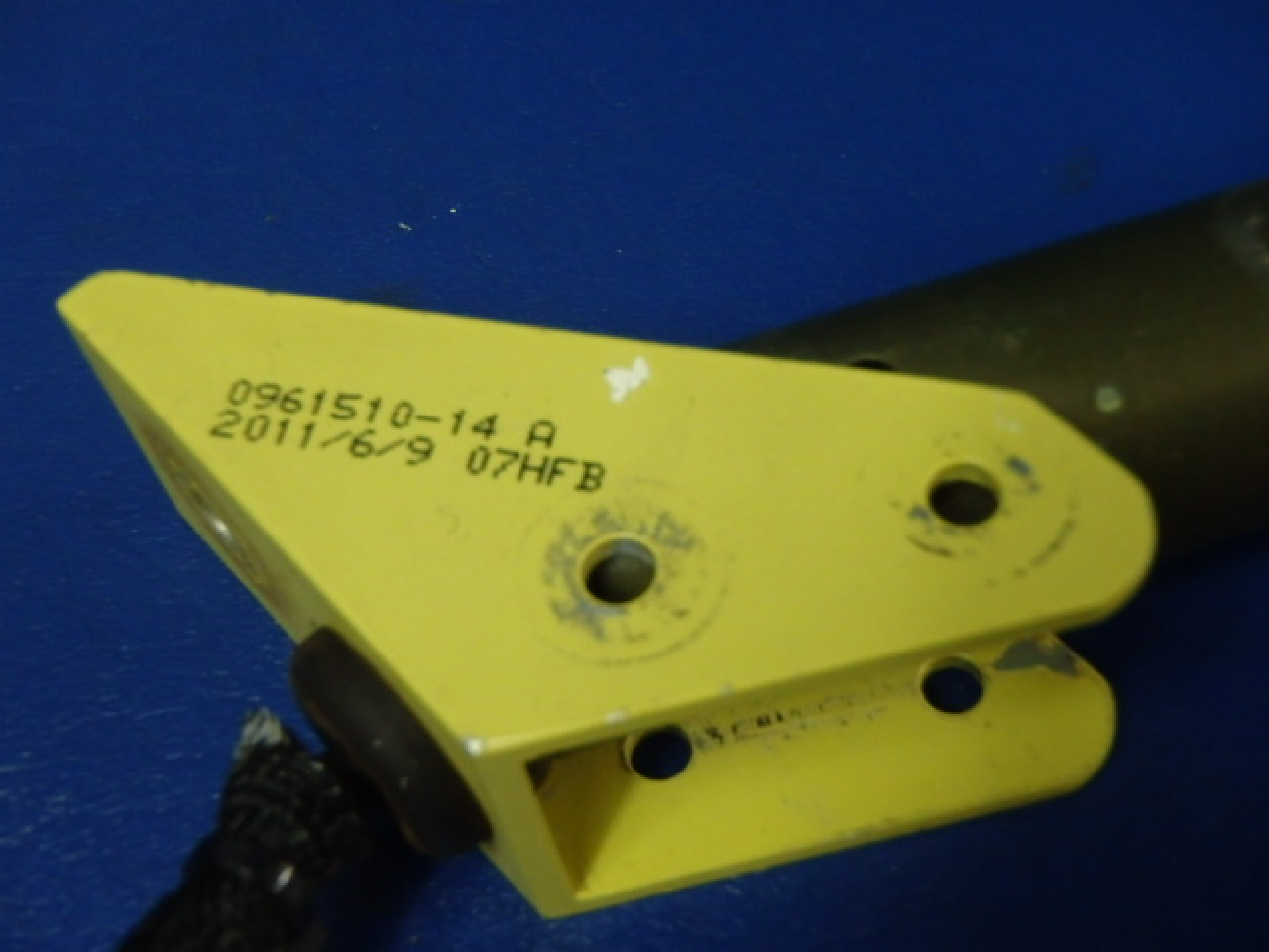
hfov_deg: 36.8
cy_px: 476
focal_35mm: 52
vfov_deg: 28.0
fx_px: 1906
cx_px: 634
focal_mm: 9.4
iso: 640
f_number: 5
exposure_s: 1/40
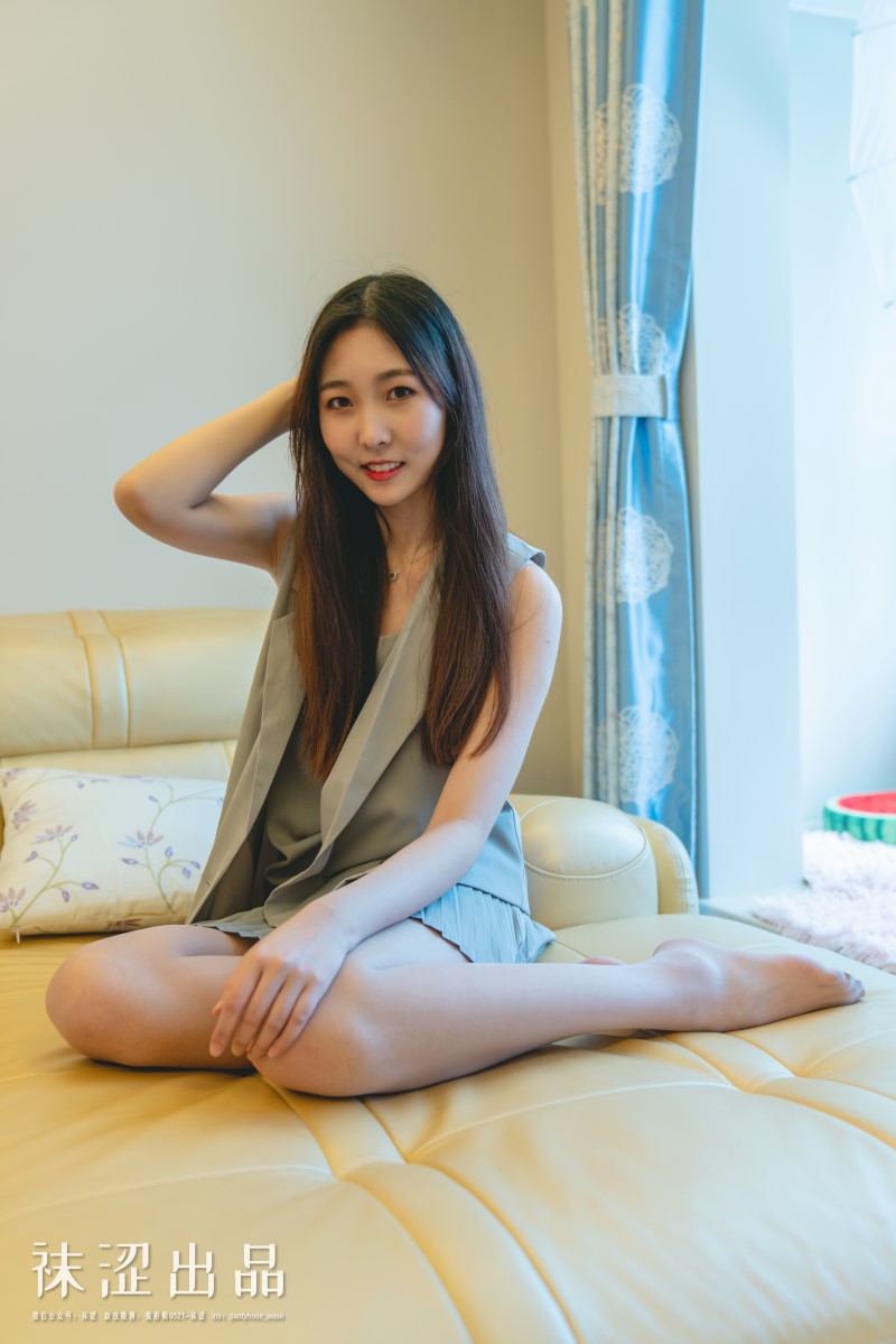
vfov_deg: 55.8
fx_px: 1269
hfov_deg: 38.9
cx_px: 448
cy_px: 672
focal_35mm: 34
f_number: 2.8
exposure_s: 1/160
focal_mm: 34
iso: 400
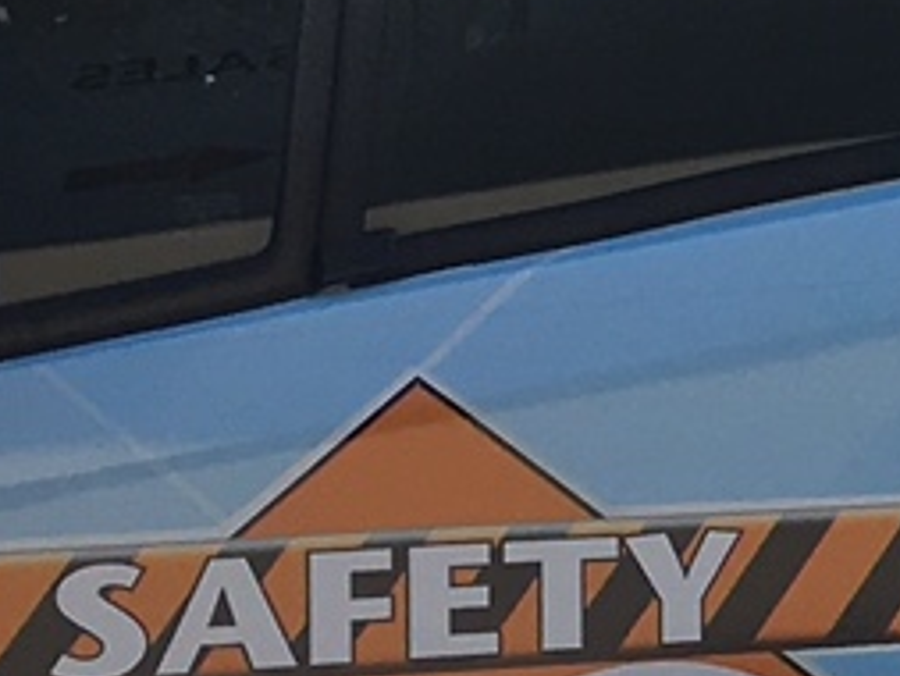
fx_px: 6009
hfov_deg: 7.5
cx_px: 2771
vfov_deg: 6.4
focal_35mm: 231
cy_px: -43
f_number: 2.2
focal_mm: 4.15
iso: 25
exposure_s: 1/999
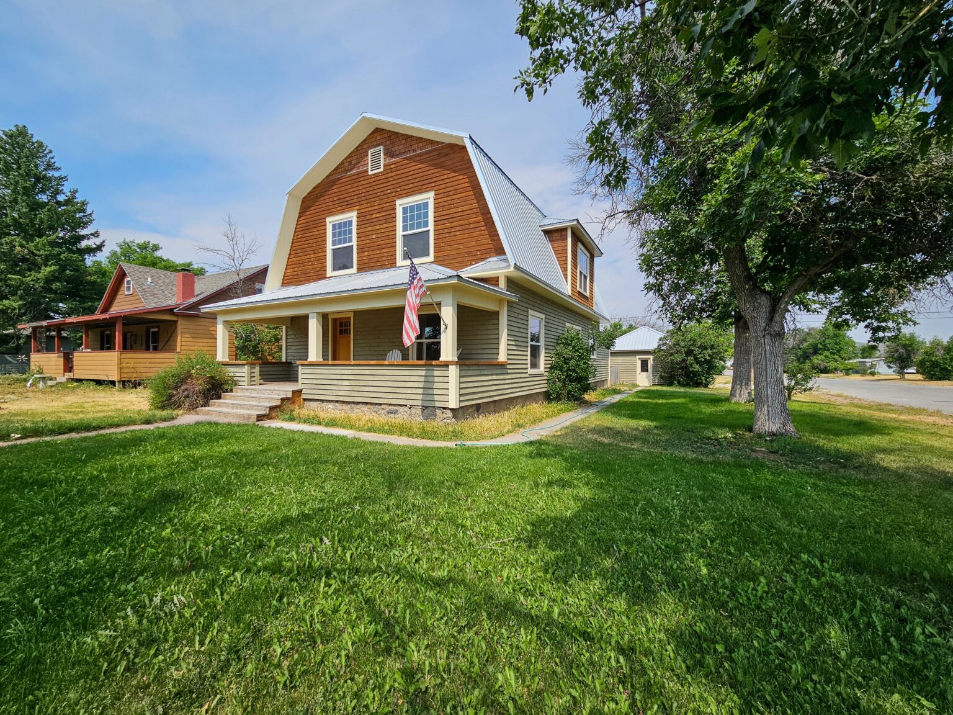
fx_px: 358
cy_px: 358
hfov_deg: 106.2
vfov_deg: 89.9
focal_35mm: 13
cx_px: 476
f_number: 2.2
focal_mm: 2.2
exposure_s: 1/1900
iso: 50
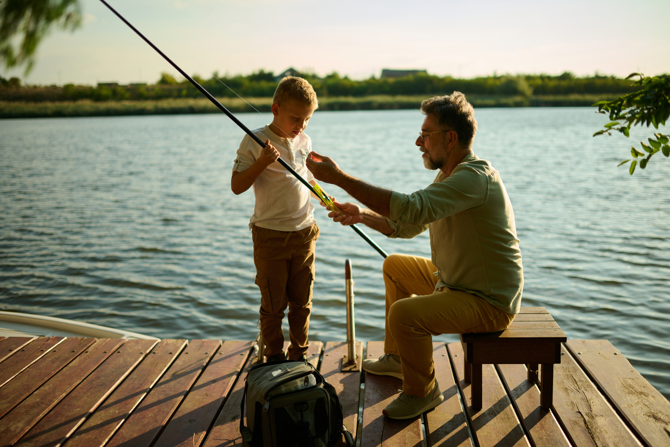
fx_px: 651
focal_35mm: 35
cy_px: 224
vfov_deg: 37.9
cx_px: 335
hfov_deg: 54.4
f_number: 1.4
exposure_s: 1/1250
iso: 50
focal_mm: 35
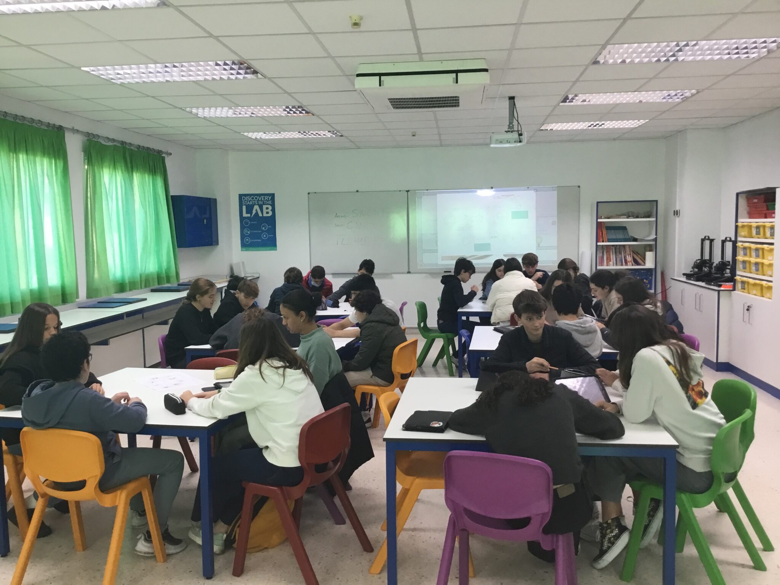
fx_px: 699
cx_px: 390
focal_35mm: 31
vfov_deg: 45.4
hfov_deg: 58.4
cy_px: 292
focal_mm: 3.3
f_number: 2.4
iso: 40
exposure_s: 1/33
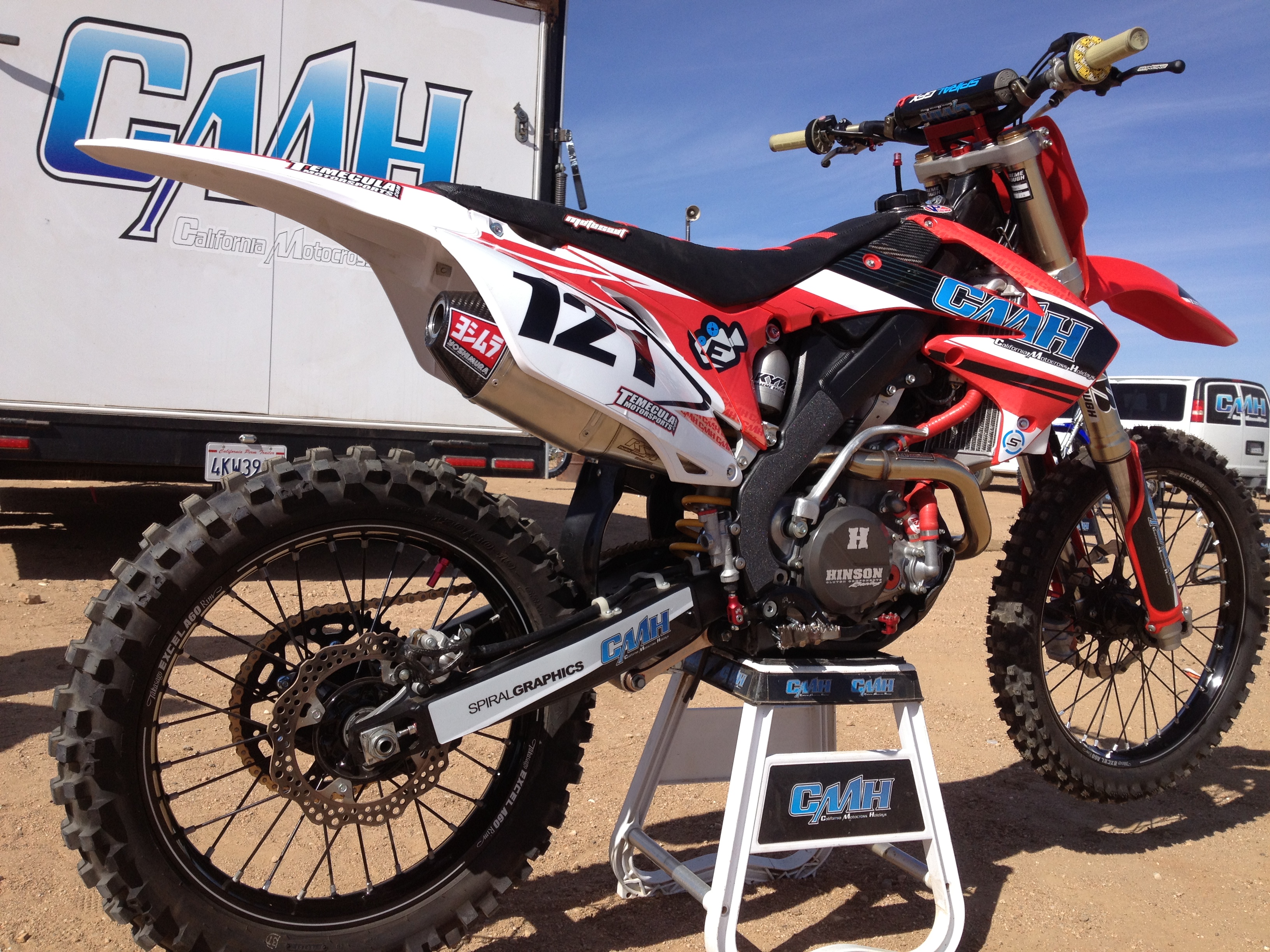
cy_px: 476
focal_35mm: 35
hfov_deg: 52.6
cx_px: 635
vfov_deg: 40.7
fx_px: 1284
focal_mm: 4.28
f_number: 2.4
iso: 50
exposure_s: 1/1972
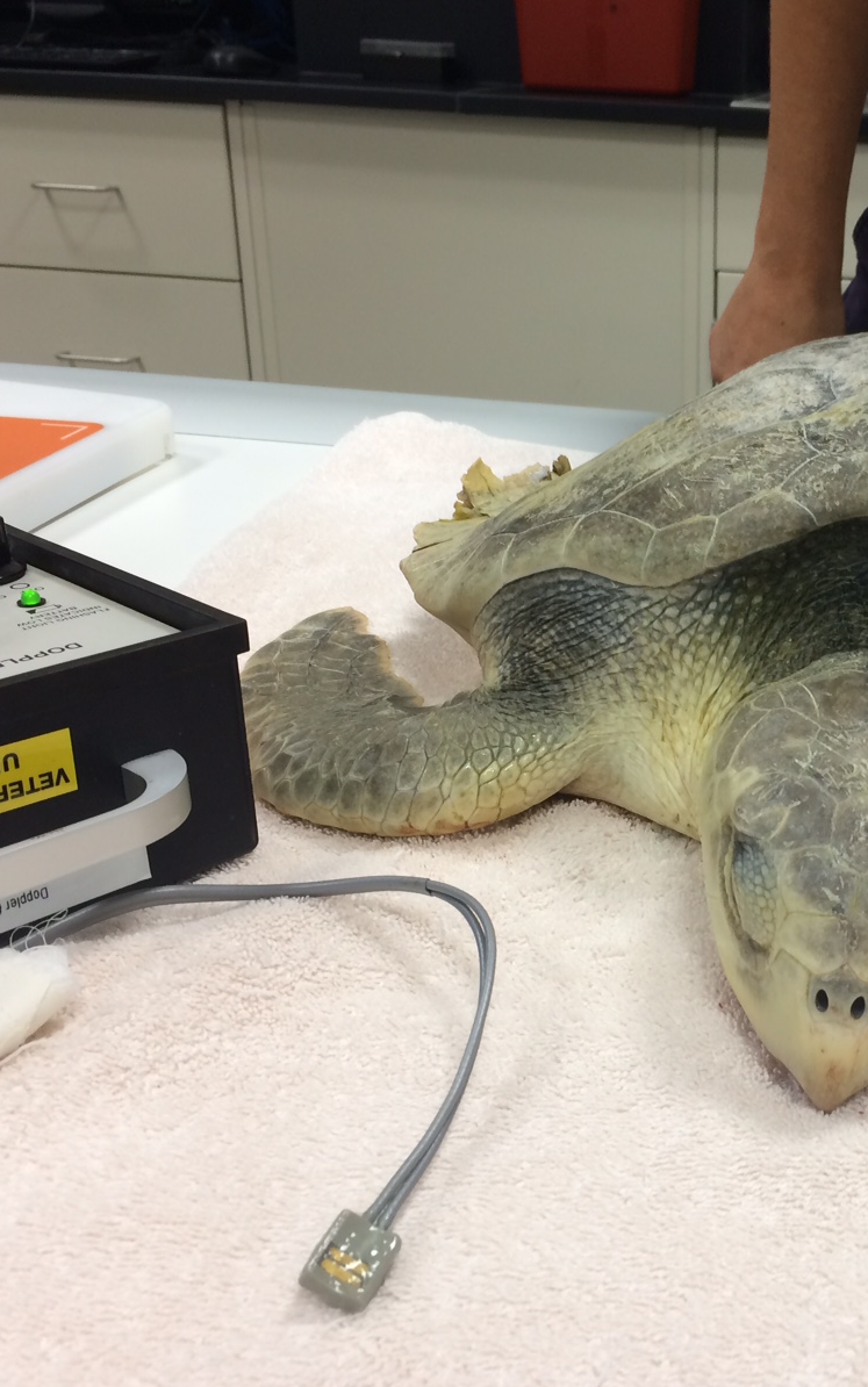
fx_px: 1589
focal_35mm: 42
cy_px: 707
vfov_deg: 47.2
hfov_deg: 29.0
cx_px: 823
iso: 50
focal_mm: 4.15
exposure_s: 1/30
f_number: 2.2
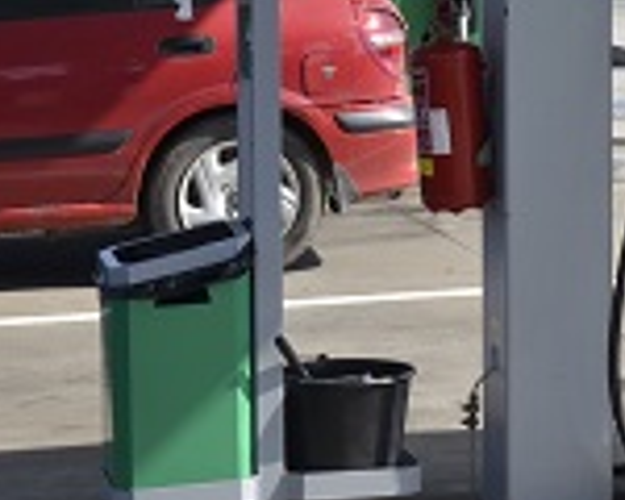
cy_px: -144
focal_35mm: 157
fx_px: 2904
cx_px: 1150
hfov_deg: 11.4
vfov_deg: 9.7
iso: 100
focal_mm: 28
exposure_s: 1/100
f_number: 13
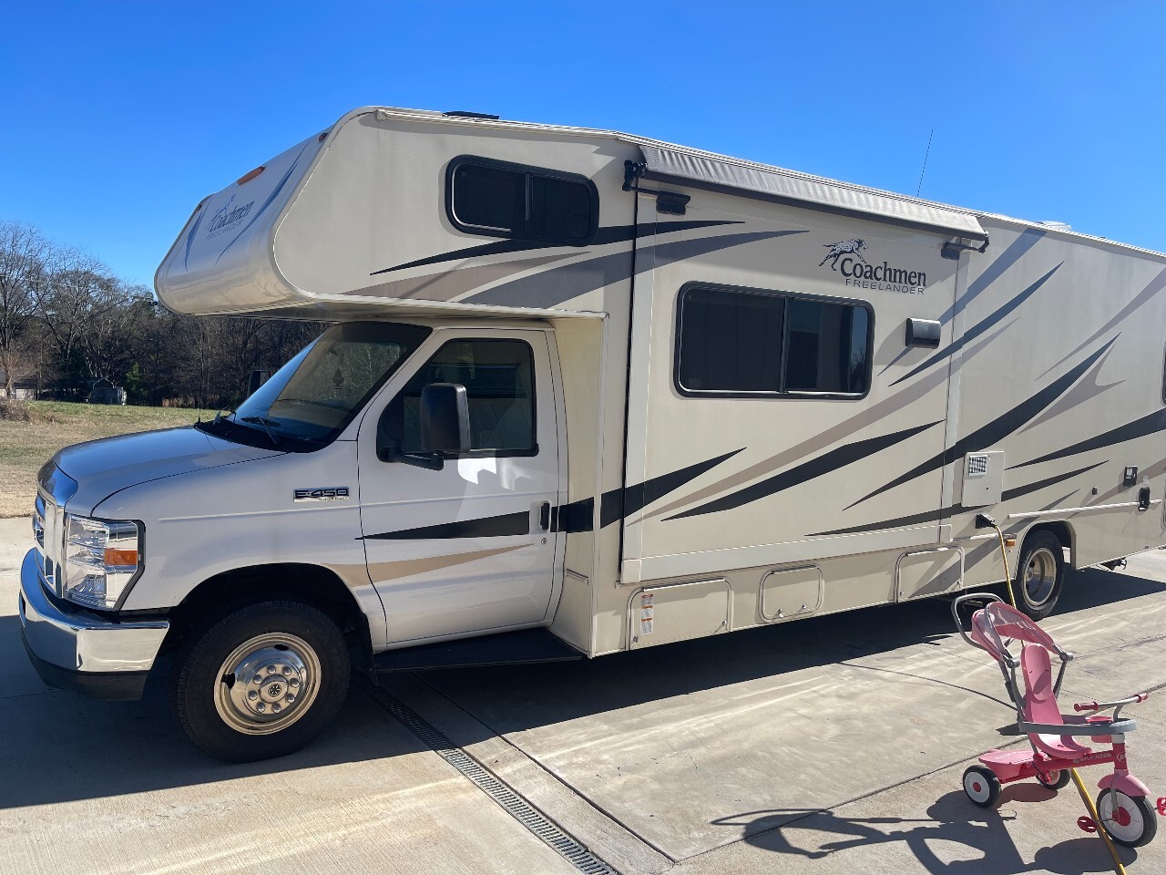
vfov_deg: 54.9
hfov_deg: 69.4
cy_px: 438
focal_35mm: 25
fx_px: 842
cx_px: 583
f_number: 1.6
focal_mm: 5.1
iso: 32
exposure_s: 1/3165
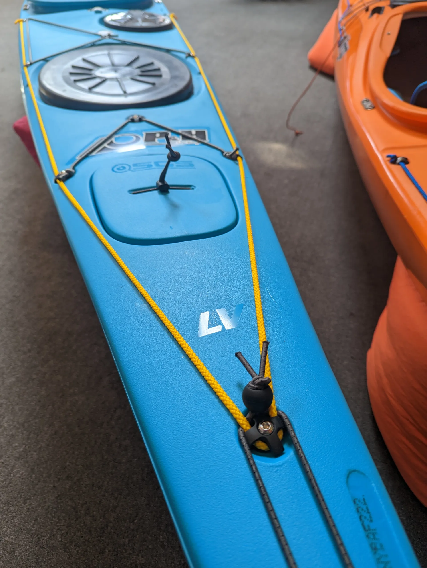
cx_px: 214
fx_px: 394
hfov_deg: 56.9
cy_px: 284
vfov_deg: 71.5
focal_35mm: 24
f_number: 1.85
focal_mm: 6.81
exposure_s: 1/50
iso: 59
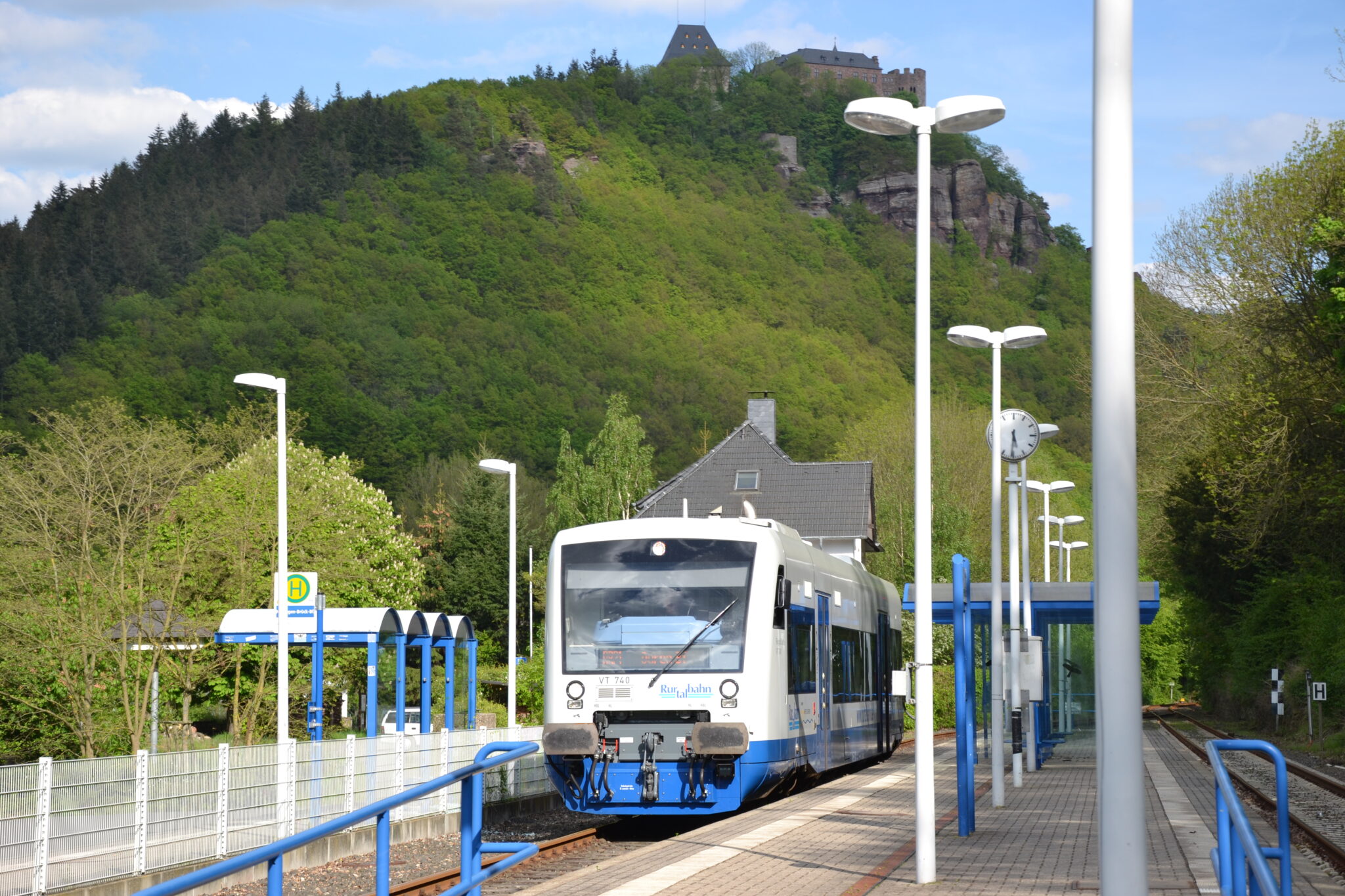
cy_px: 448
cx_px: 672
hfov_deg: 26.0
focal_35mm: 78
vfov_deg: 17.5
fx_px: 2914
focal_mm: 52
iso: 100
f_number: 7.1
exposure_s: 1/200
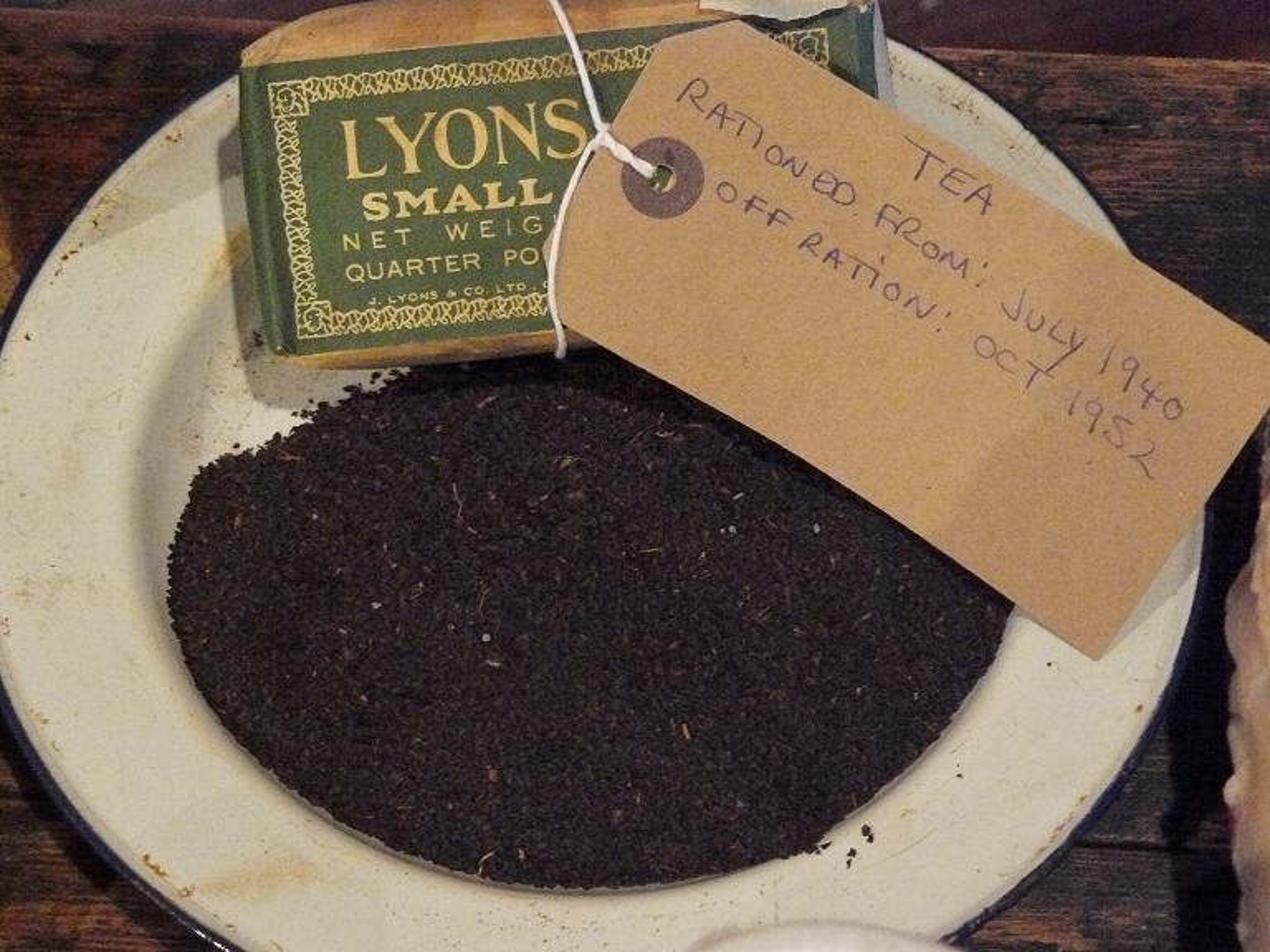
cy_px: 476
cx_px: 635
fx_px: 3008
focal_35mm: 82
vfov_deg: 18.0
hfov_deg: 23.8
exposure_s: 1/20
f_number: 3.2
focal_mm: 13.7
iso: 800
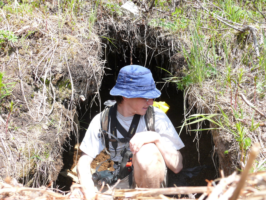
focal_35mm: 35
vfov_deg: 40.7
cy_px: 100
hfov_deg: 52.6
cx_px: 133
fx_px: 269
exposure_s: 1/200
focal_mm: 7.4
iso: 100
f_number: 4
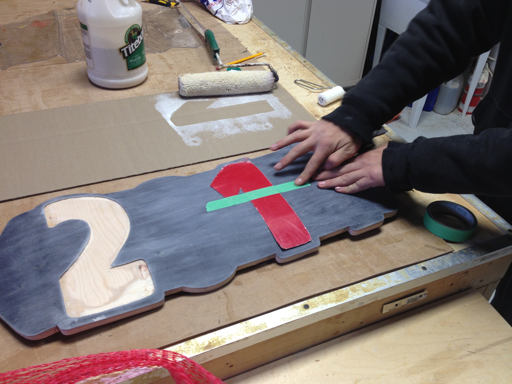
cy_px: 192
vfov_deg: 40.7
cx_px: 256
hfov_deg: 52.6
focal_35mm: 35
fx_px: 518
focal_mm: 4.28
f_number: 2.4
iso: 50
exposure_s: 1/30
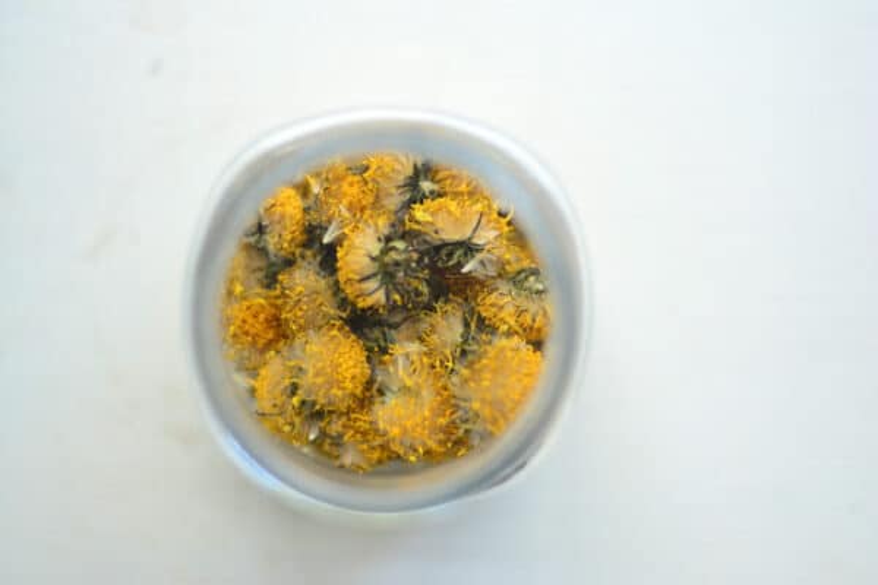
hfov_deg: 27.0
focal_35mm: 75
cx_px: 439
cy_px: 292
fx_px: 1829
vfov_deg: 18.2
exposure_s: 1/1000
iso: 800
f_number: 1.8
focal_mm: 50
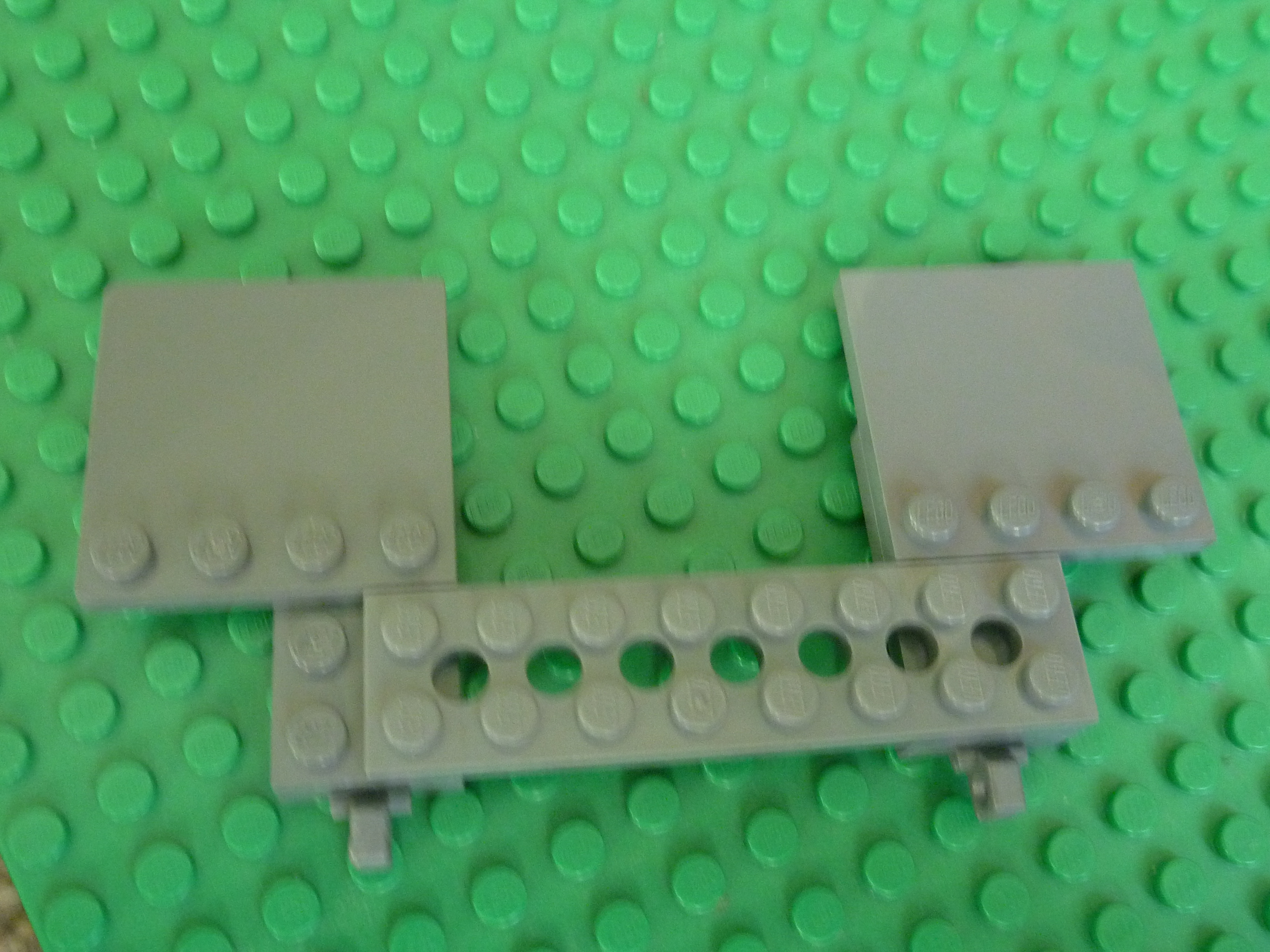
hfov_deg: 54.0
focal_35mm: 34
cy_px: 476
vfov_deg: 41.8
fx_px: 1247
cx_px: 635
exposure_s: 1/25
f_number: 3.3
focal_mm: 4.9
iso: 400
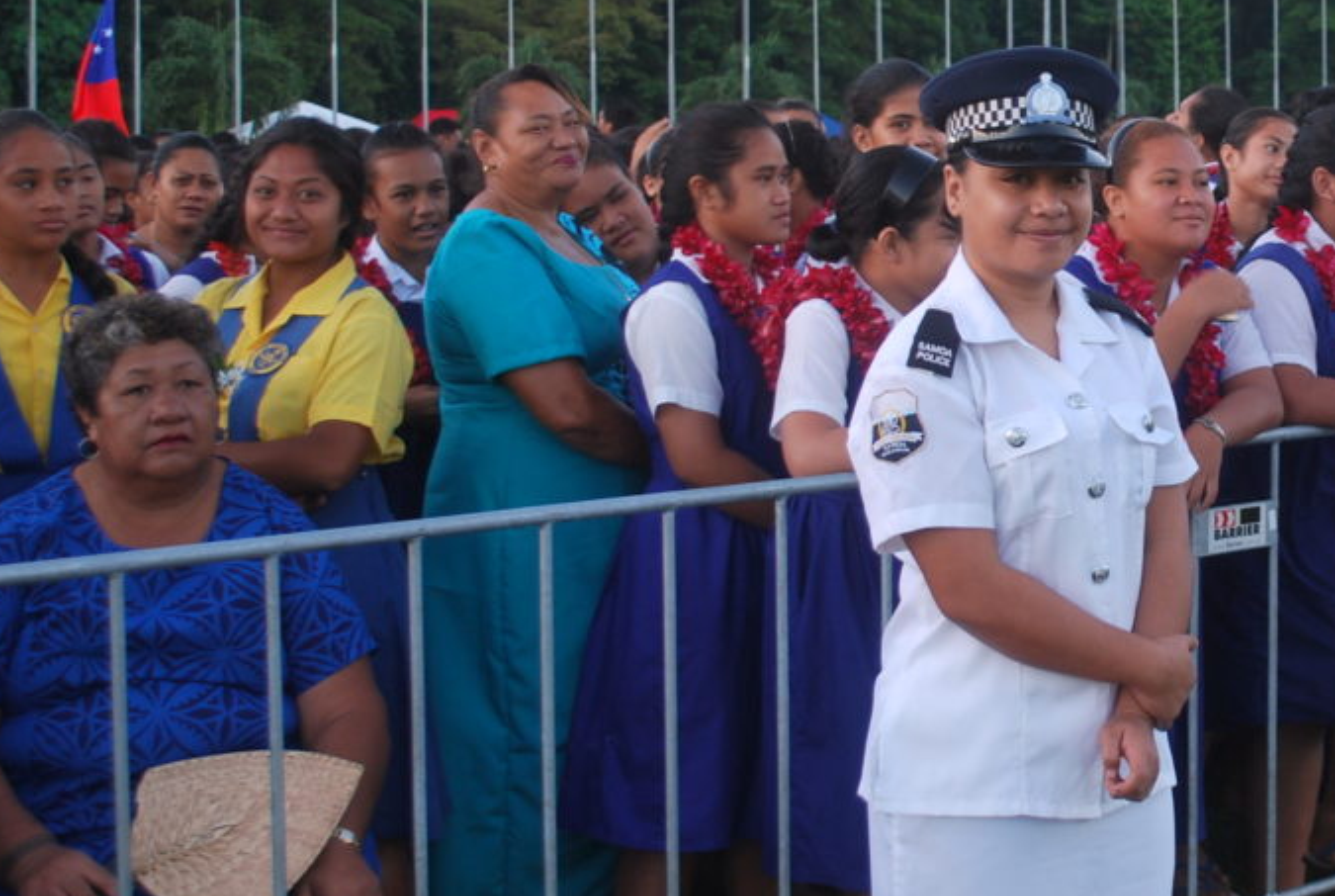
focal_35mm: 74
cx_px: 1236
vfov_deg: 18.5
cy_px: 312
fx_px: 2750
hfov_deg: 26.3
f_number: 4.2
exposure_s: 1/50
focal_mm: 26
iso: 200
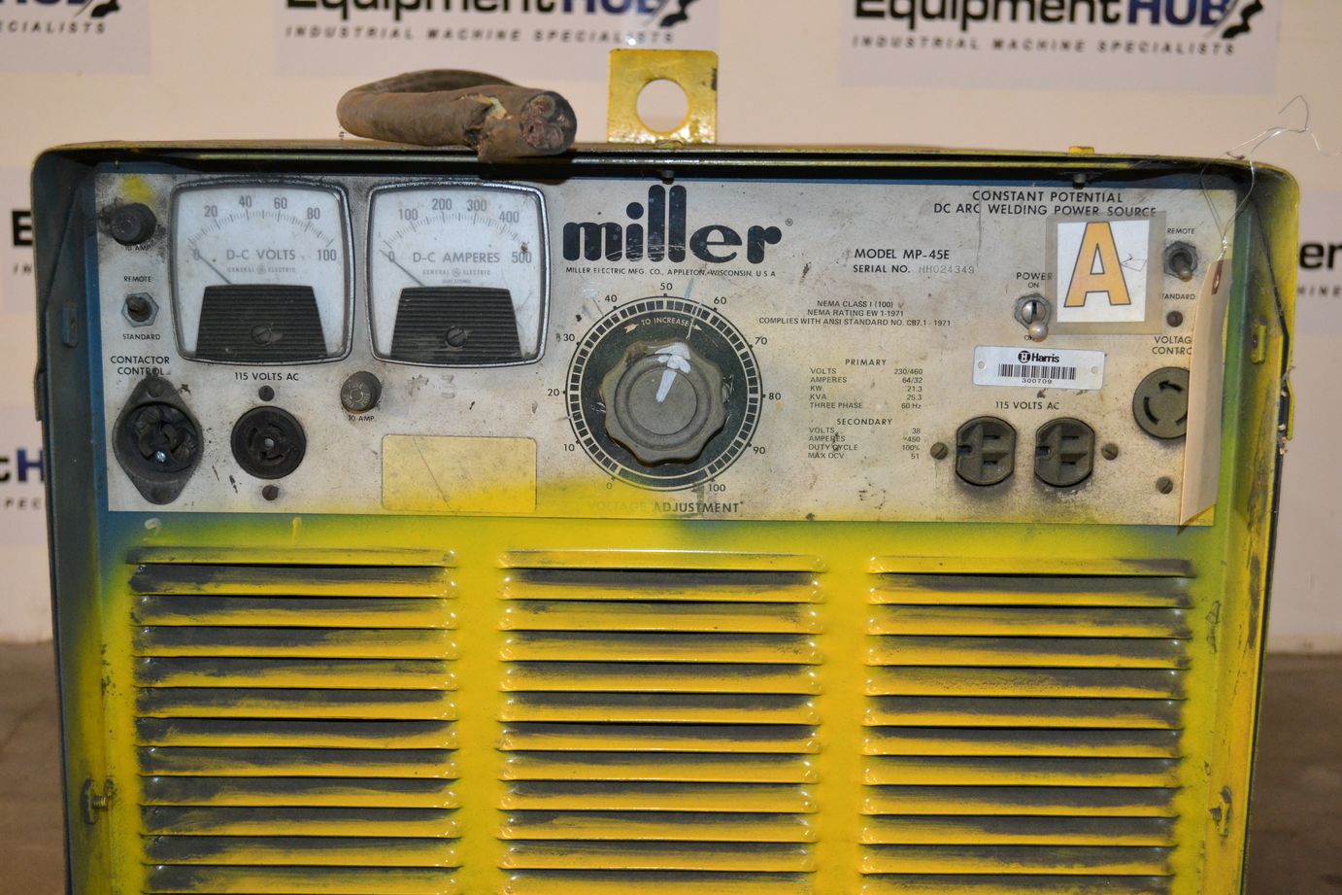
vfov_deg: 28.1
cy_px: 448
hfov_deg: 41.1
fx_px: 1789
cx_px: 671
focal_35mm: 48
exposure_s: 1/60
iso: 1800
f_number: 4.8
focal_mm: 32
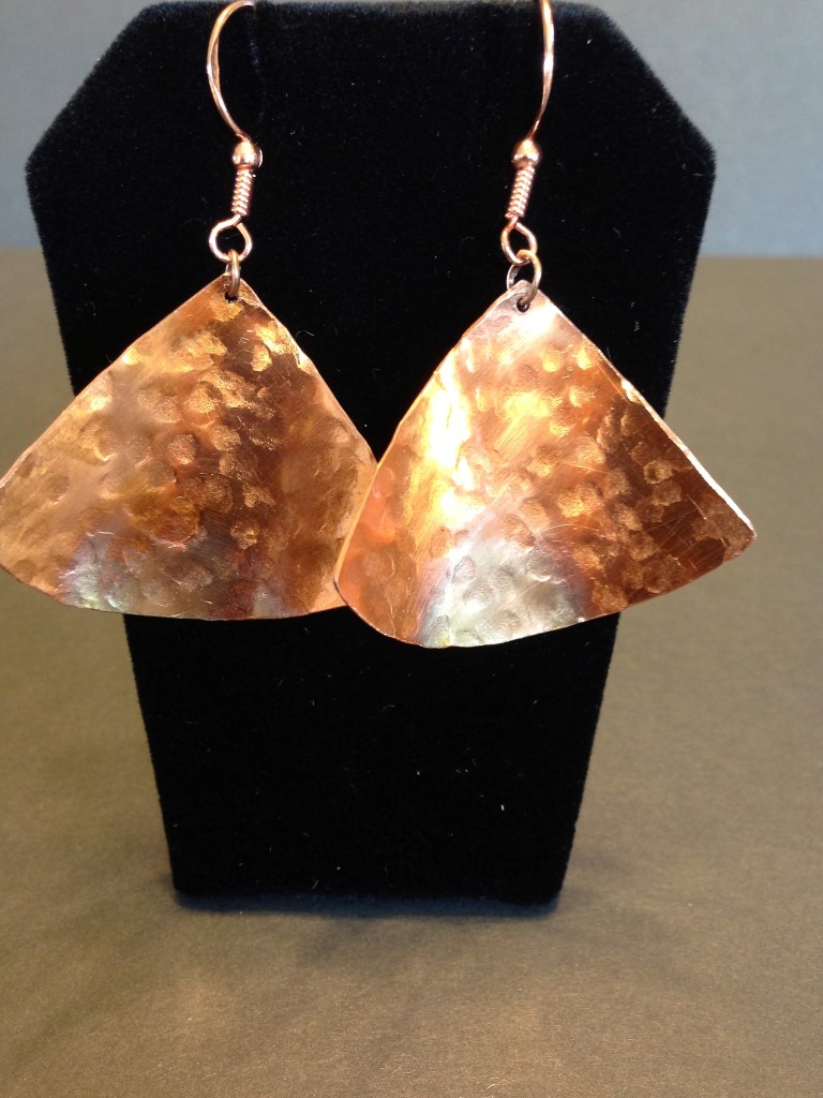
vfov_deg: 55.4
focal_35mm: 33
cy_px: 549
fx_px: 1046
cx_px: 412
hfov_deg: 42.9
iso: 125
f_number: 2.4
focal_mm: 4.12
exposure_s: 1/20
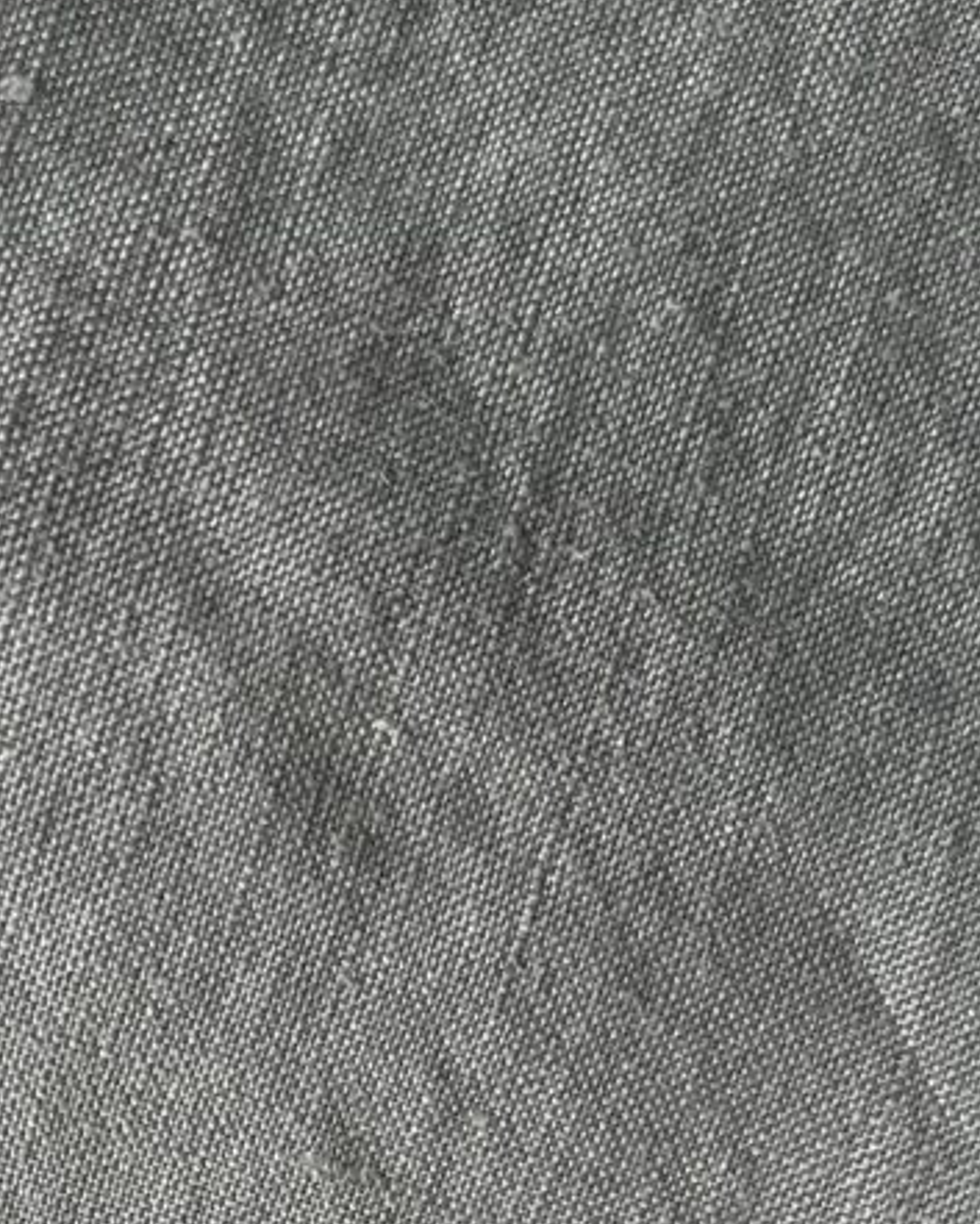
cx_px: 114
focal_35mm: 69
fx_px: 2501
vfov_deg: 24.7
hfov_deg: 21.7
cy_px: 1490
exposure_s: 1/121
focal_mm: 5.1
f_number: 1.6
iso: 80
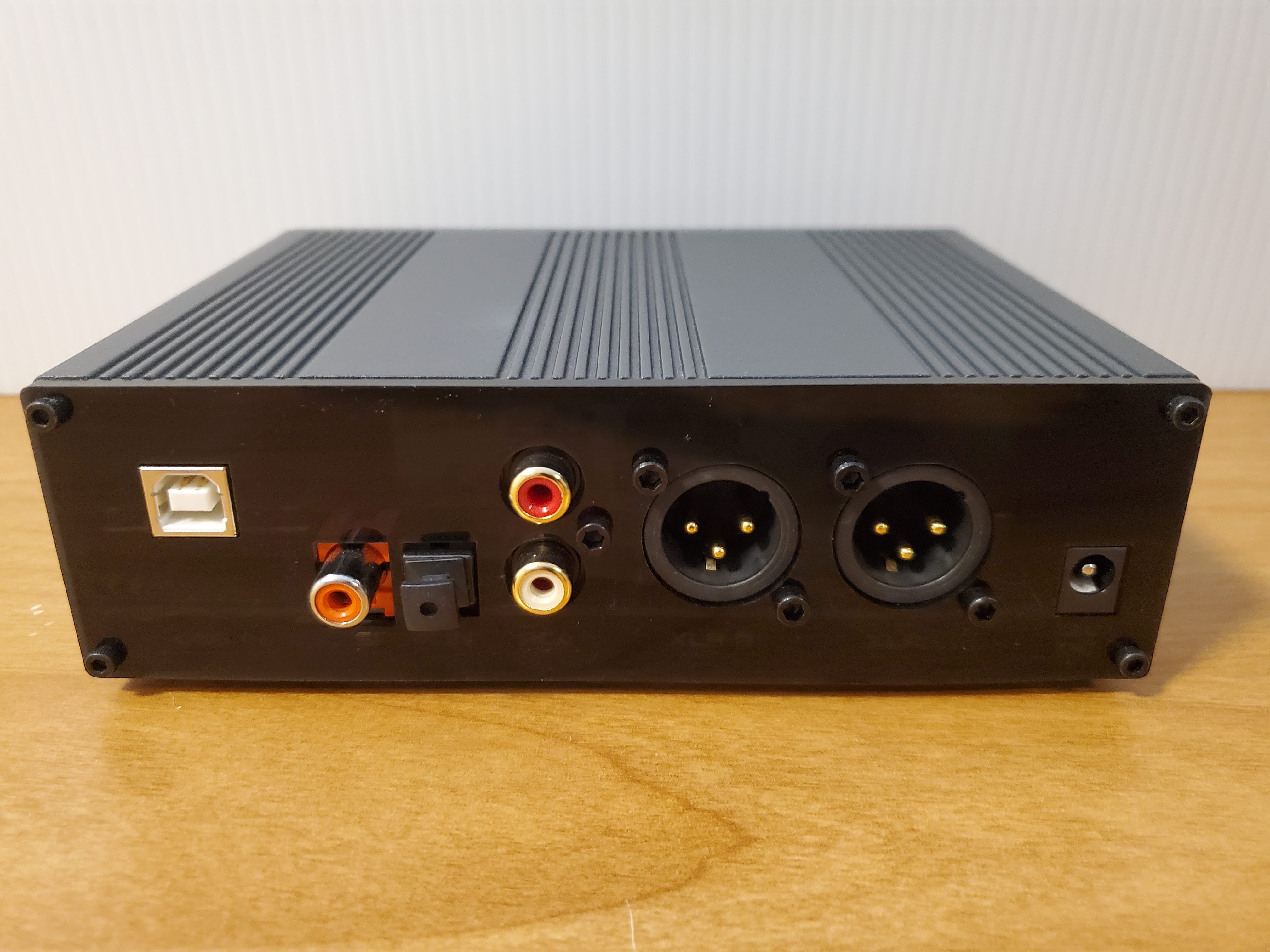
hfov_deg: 67.3
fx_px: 954
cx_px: 635
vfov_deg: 53.1
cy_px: 476
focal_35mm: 26
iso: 500
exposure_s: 1/40
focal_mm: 4.3
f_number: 1.5
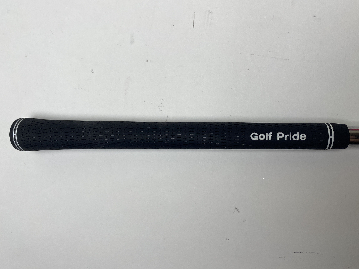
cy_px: 134
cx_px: 180
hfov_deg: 67.3
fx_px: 270
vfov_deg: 53.1
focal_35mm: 26
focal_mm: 4.25
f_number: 1.8
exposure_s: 1/444
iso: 32
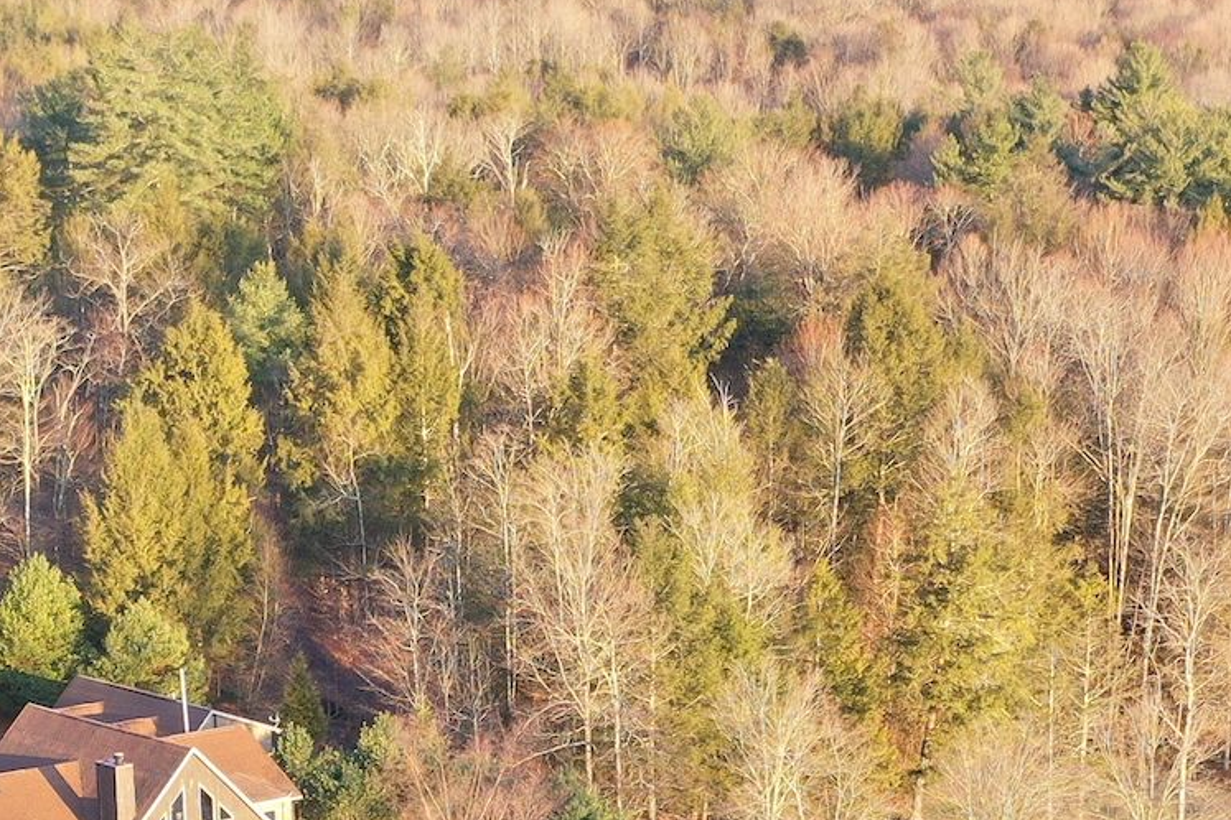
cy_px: 1175
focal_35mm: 96
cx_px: 605
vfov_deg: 13.5
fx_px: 3282
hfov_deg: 21.2
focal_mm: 10.26
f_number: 3.2
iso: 100
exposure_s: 1/120
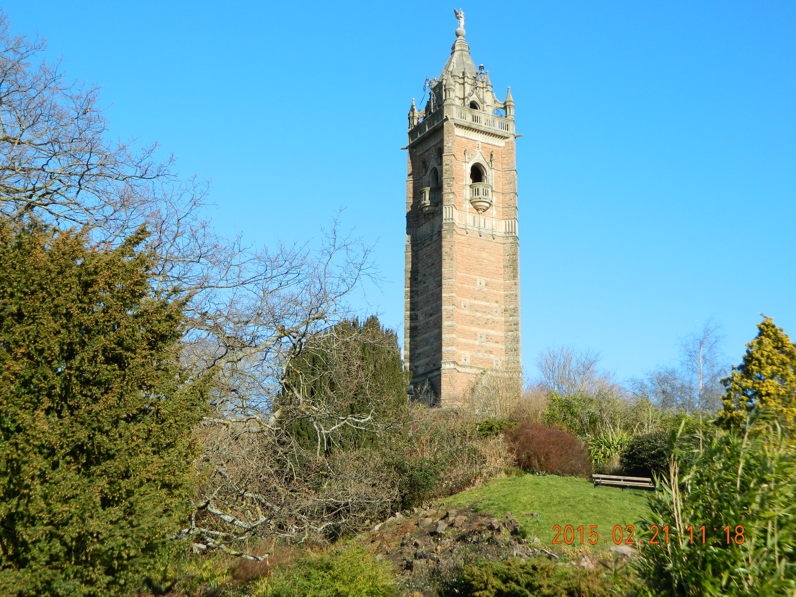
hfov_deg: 40.4
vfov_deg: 30.9
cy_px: 298
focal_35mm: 47
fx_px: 1081
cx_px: 398
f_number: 3.6
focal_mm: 8.4
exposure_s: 1/500
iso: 80
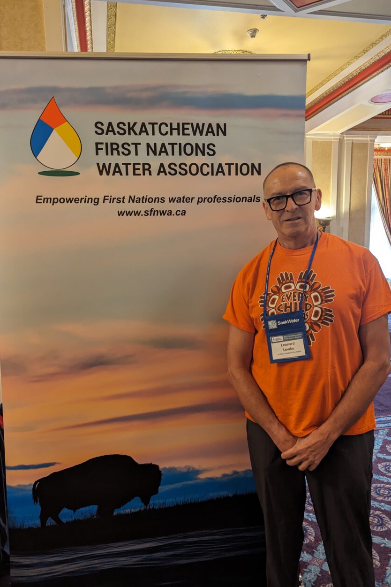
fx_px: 424
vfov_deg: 69.4
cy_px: 299
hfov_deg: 49.6
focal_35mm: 26
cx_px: 195
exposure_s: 1/24
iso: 224
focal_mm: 6.81
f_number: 1.85
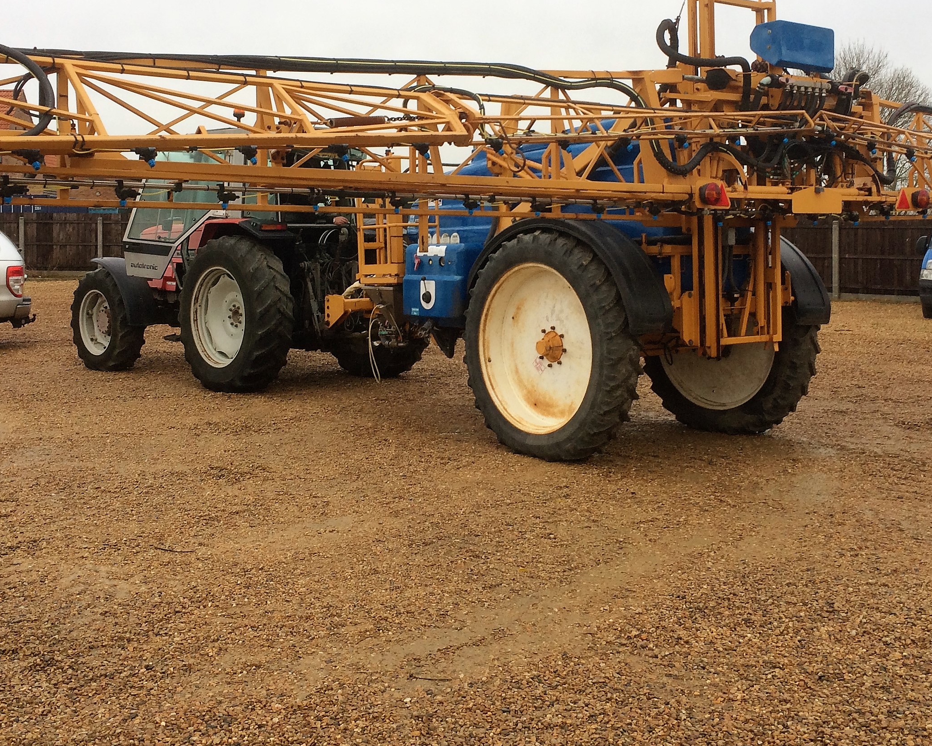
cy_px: 232
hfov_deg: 42.9
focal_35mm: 43
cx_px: 494
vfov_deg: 34.5
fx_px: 1186
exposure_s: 1/50
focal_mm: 4.15
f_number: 2.2
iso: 40
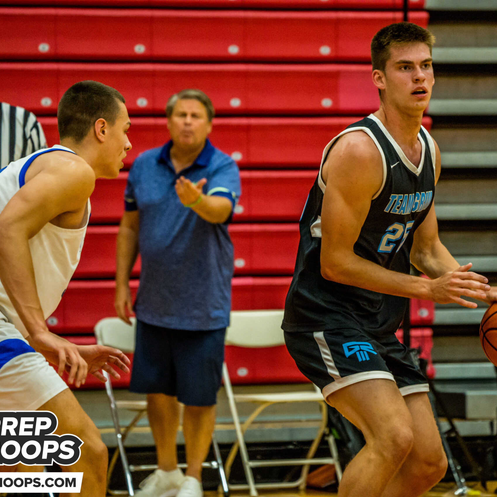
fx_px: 5247
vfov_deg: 5.4
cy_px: 249
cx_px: 318
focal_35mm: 323
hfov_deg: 5.4
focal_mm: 253
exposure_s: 1/500
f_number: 5.6
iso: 12800
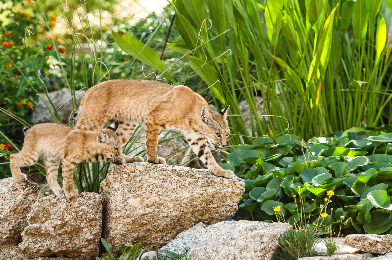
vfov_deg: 7.0
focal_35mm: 195
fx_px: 2119
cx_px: 196
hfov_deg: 10.6
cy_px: 130
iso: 250
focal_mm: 130
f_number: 2.8
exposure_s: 1/400
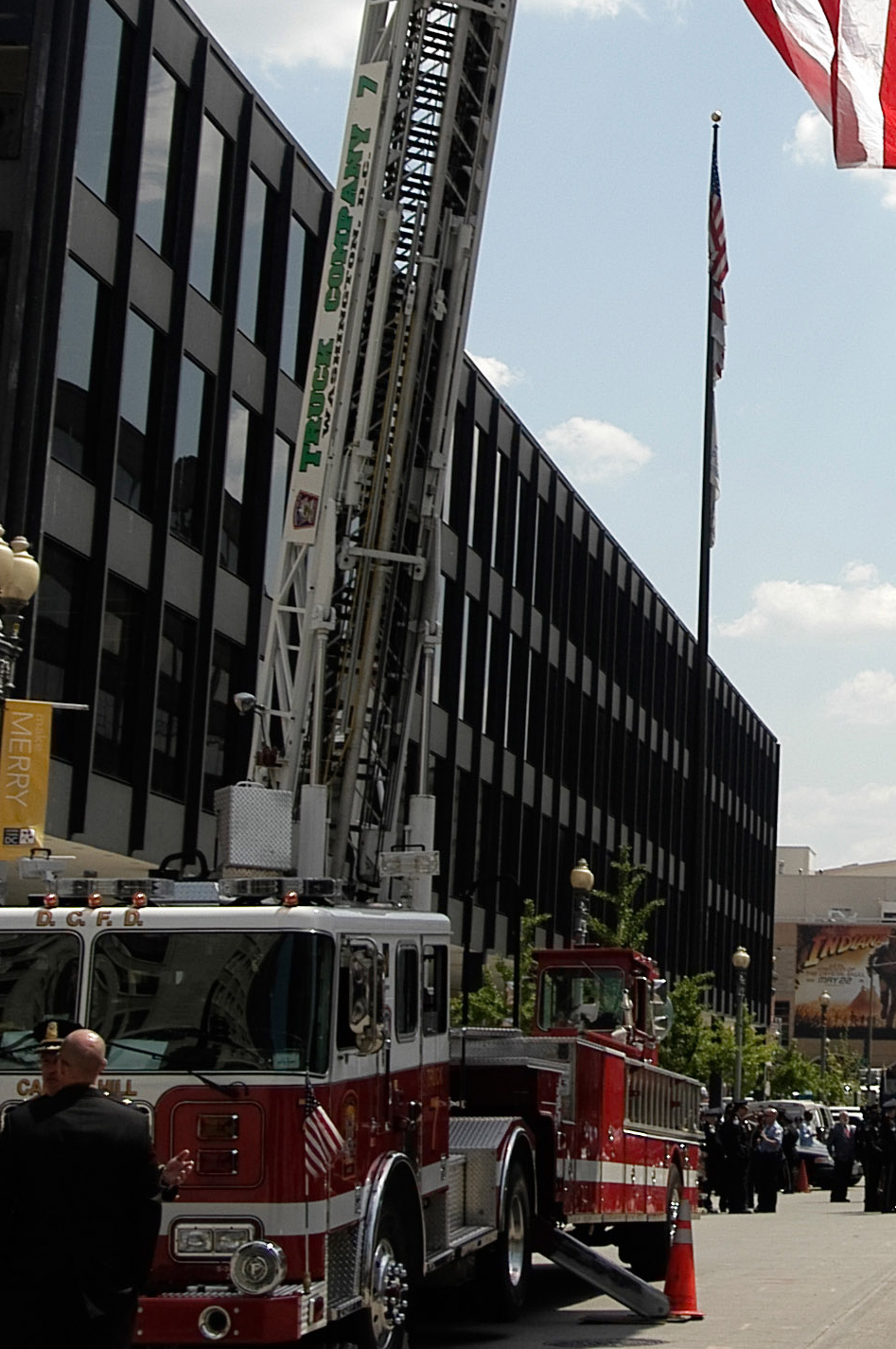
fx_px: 2843
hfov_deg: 17.4
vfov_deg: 26.4
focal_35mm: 76
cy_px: 359
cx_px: 943
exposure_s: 1/1000
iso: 200
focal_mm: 24
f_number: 6.3
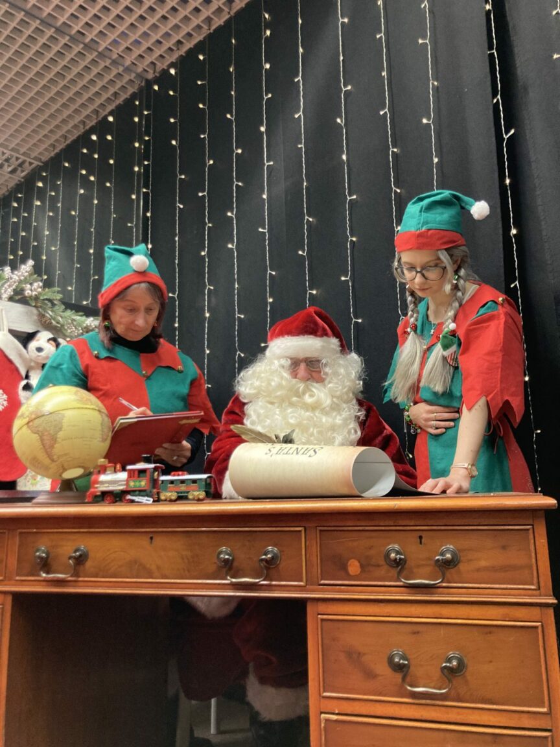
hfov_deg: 49.7
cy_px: 374
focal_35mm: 28
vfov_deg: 63.4
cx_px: 280
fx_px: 604
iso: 320
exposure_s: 1/33
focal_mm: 3.99
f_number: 1.8
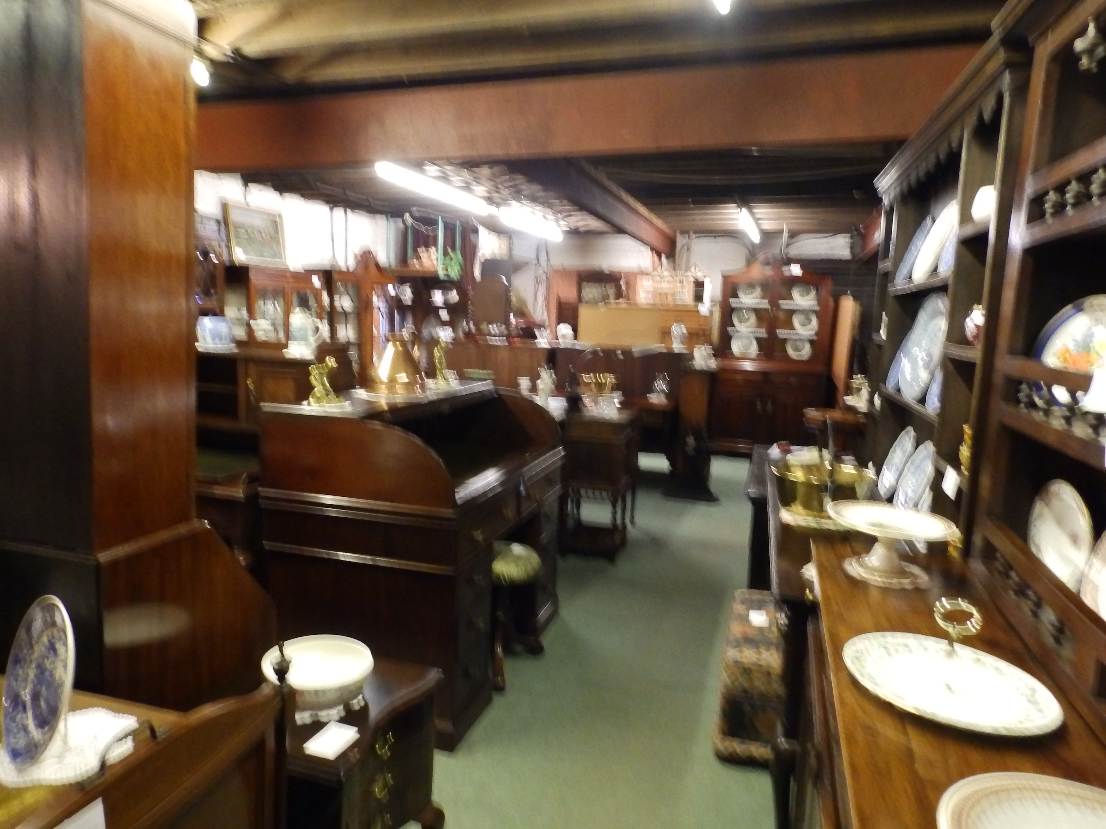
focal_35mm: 22
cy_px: 414
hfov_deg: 76.4
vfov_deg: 61.1
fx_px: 703
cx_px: 553
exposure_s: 1/13
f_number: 3.4
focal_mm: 4
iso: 800
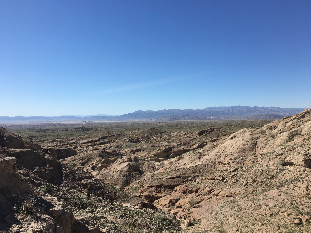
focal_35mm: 29
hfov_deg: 61.7
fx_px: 261
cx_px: 156
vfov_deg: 48.2
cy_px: 116
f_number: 2.2
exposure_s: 1/2404
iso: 25
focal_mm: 4.15
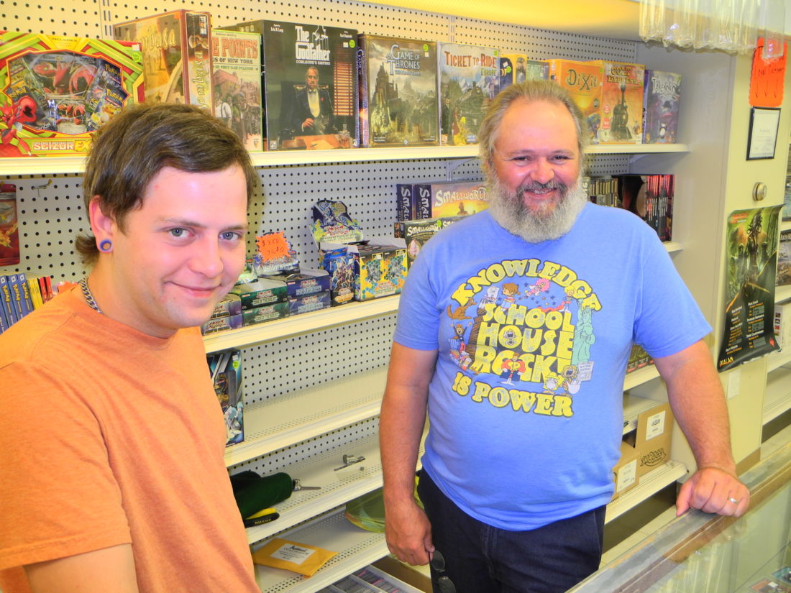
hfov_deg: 49.0
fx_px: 868
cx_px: 396
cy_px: 296
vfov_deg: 37.7
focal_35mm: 38
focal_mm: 8.1
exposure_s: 1/30
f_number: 3.2
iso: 102
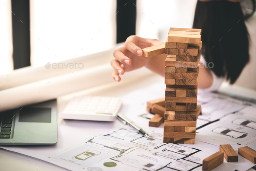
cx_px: 128
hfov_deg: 11.7
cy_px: 86
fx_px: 1245
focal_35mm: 175
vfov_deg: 7.9
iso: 320
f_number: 2.8
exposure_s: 1/200
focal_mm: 175
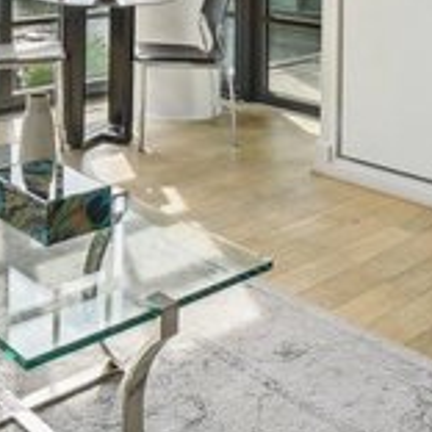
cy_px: -104
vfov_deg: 27.7
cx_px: 107
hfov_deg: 31.6
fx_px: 748
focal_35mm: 53
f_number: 7.1
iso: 100
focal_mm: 10
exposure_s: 1/60
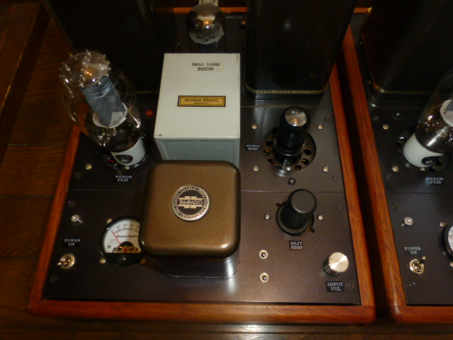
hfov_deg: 69.4
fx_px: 327
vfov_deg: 54.9
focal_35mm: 25
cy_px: 170
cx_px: 226
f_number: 3.3
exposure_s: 1/20
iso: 500
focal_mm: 4.3
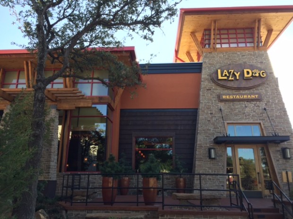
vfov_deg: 48.2
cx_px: 146
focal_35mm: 29
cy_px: 110
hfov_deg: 61.7
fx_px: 245
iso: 32
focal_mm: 4.15
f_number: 2.2
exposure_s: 1/332
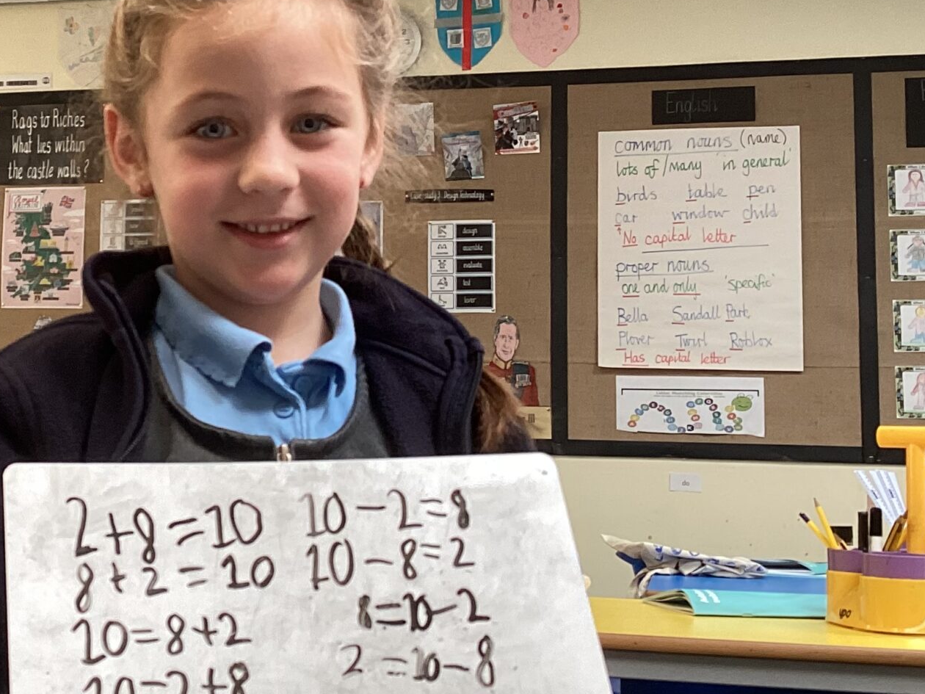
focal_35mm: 63
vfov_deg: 23.2
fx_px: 1683
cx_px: 133
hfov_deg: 29.7
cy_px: 260
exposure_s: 1/50
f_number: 2.4
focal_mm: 3.3
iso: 80
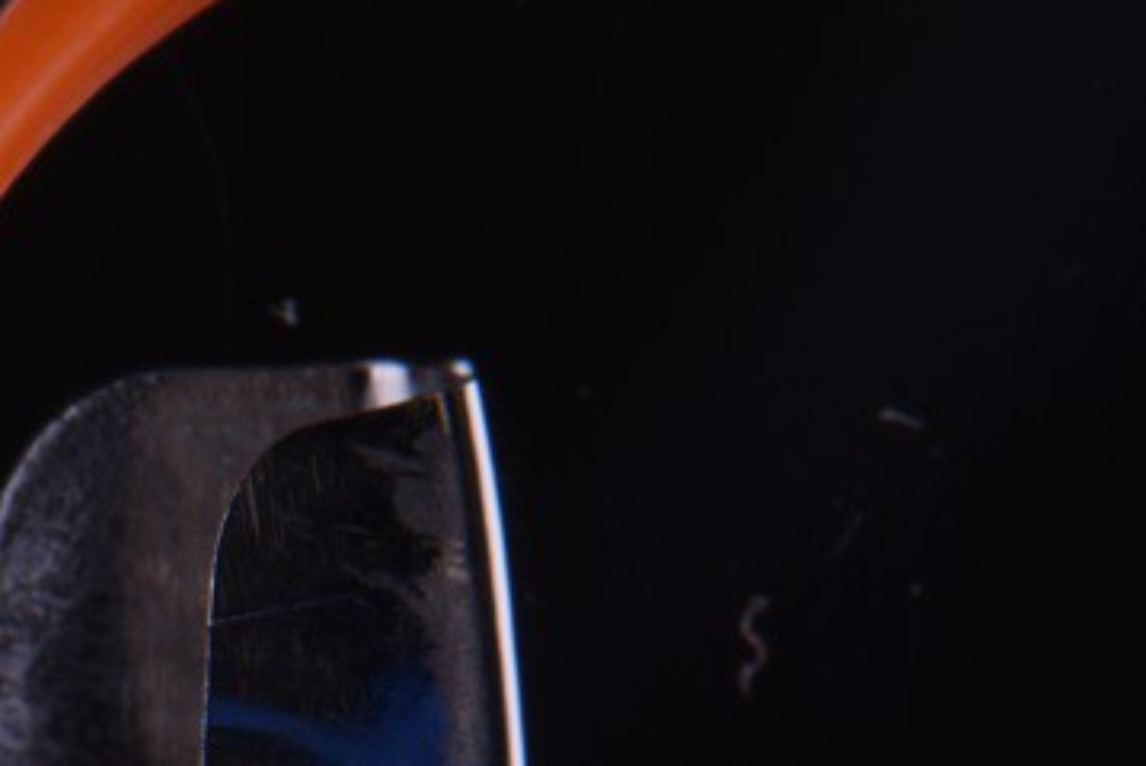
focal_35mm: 440
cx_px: -214
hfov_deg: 4.7
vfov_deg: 3.1
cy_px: 881
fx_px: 14018
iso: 100
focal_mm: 105
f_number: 32
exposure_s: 1/160
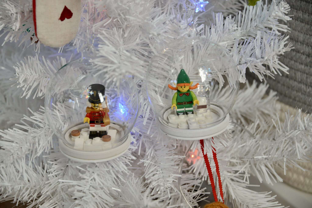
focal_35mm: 122
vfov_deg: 11.2
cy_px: 104
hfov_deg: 16.8
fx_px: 1058
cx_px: 156
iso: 2500
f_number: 6.3
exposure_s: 1/640
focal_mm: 122
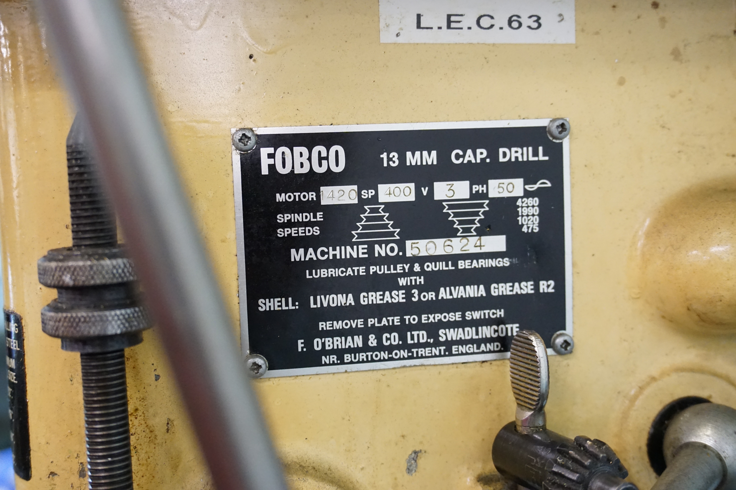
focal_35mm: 44
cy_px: 245
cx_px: 368
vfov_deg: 30.8
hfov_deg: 45.0
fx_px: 889
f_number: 4.5
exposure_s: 1/30
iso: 3200
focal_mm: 29
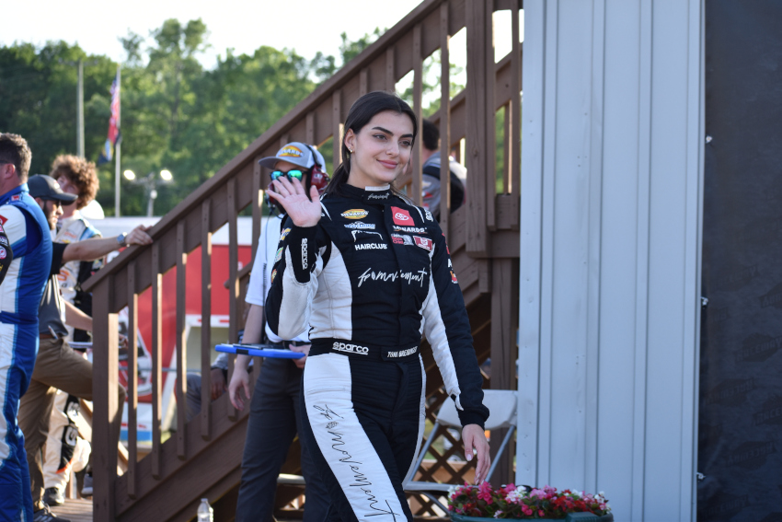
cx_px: 391
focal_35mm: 105
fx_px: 2281
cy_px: 261
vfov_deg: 13.0
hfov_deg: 19.5
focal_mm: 70
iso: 200
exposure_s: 1/250
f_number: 5.6
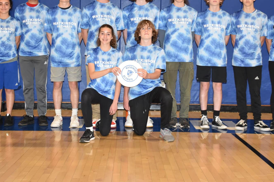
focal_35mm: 69
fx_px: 525
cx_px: 136
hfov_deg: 29.3
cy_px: 53
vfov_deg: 19.6
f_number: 4.5
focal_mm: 30
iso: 800
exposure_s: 1/80
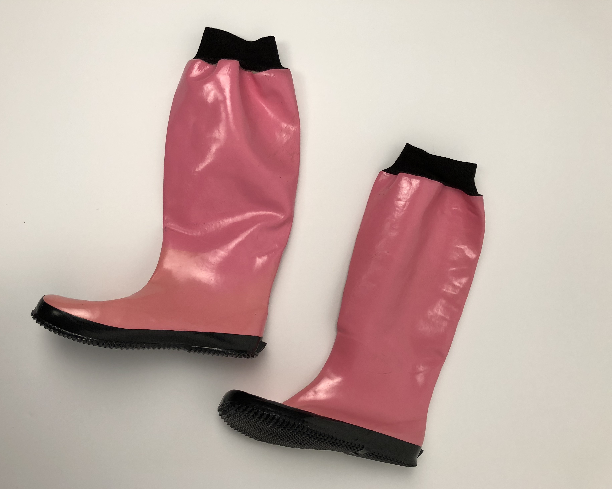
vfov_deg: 47.1
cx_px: 278
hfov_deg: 57.1
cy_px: 247
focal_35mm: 31
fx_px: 561
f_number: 1.8
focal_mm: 3.99
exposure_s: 1/24
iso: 40
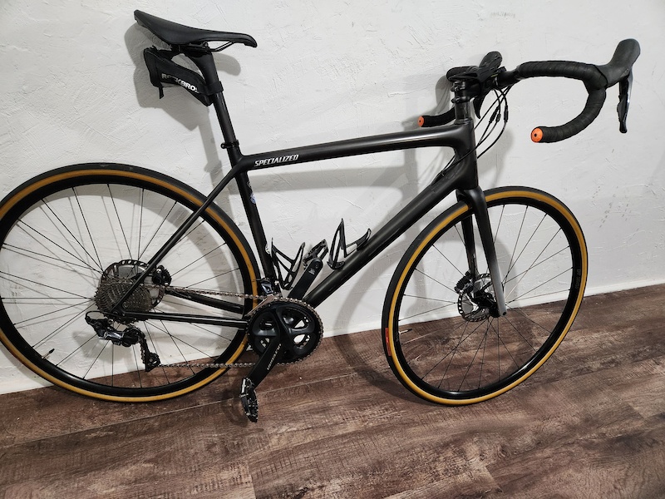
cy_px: 250
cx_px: 332
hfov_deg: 73.9
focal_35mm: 23
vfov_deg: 58.9
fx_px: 442
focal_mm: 5.4
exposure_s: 1/120
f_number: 1.8
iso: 800
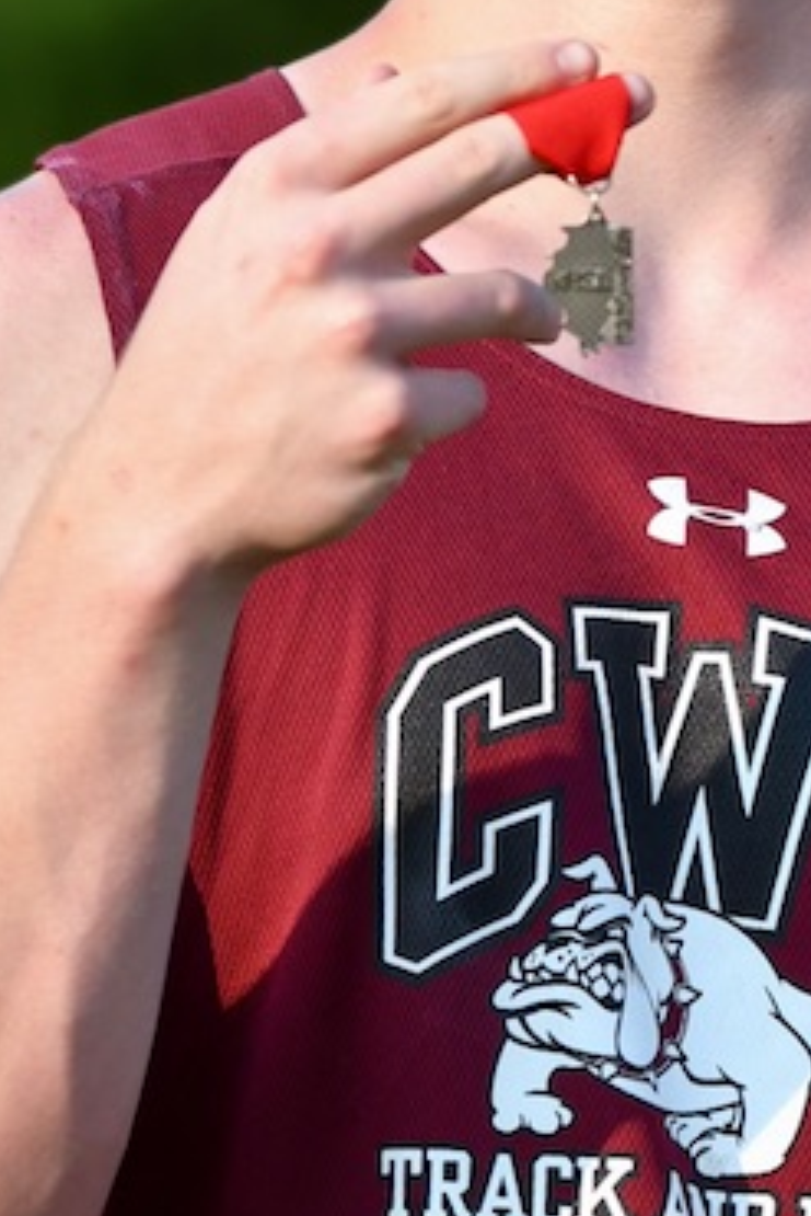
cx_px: 655
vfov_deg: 4.2
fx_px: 16406
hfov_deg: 2.8
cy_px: 615
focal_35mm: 486
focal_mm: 120
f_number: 2.8
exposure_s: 1/4000
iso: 360
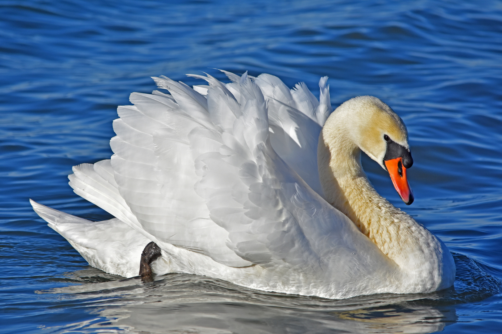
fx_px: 10458
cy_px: 167
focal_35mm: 750
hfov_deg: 2.7
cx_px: 251
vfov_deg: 1.8
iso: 500
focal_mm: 500
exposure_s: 1/4000
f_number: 8
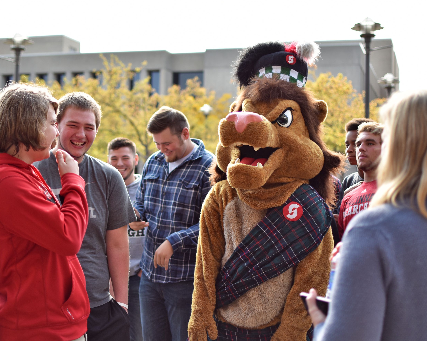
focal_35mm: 60
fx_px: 753
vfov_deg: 25.6
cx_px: 182
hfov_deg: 31.6
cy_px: 170
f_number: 1.8
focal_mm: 35
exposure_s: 1/1250
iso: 100
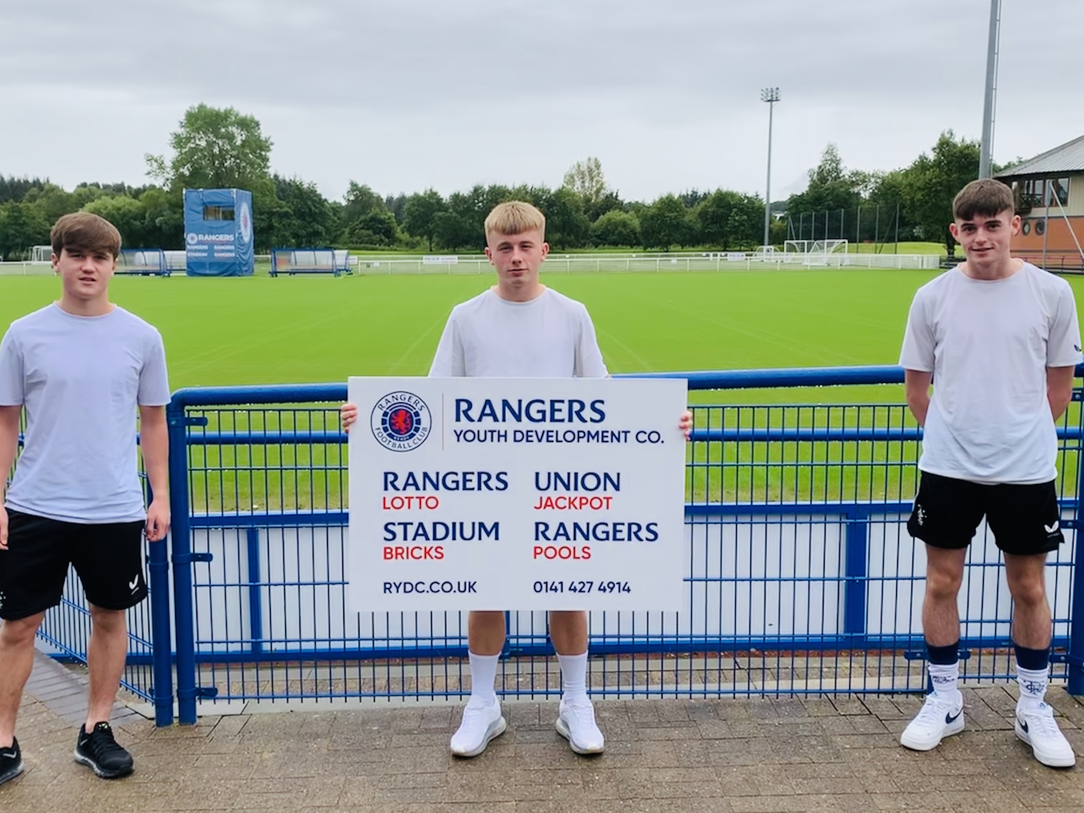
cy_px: 405
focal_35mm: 32
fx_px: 1002
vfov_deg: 44.2
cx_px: 517
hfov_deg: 56.8
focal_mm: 4.25
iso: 25
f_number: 1.8
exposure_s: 1/452
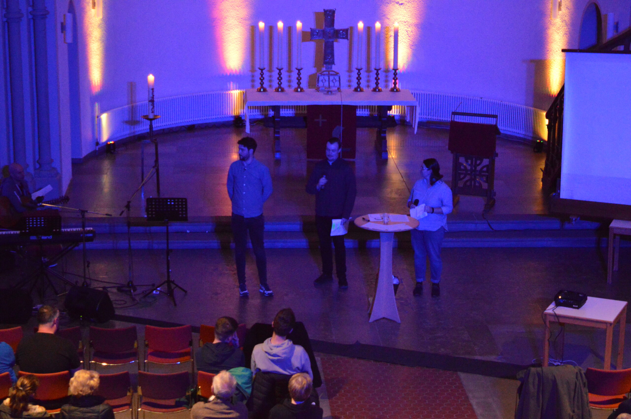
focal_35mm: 82
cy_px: 210
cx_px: 316
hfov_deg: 24.6
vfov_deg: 16.5
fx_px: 1445
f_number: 5.6
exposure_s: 1/50
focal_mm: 55
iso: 6400
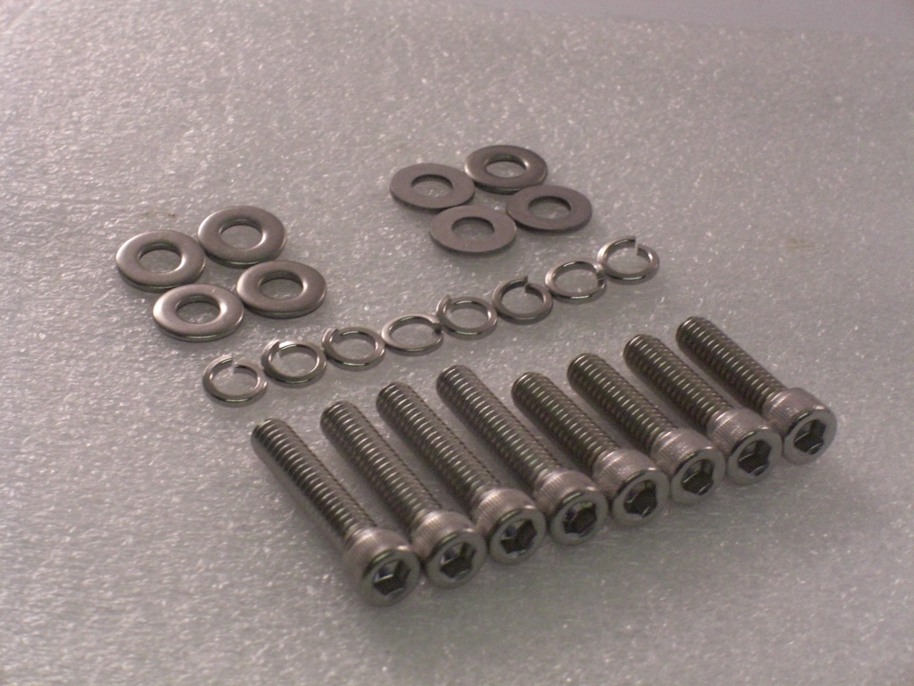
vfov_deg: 13.0
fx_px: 3010
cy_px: 343
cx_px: 457
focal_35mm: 114
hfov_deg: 17.3
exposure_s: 1/125
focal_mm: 23.7
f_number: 5.1
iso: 800
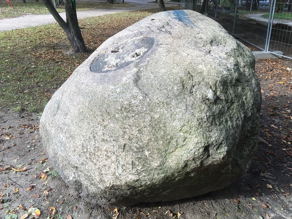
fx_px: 262
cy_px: 112
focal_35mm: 31
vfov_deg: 45.5
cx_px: 151
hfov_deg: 58.3
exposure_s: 1/217
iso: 25
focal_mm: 4.15
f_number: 2.2
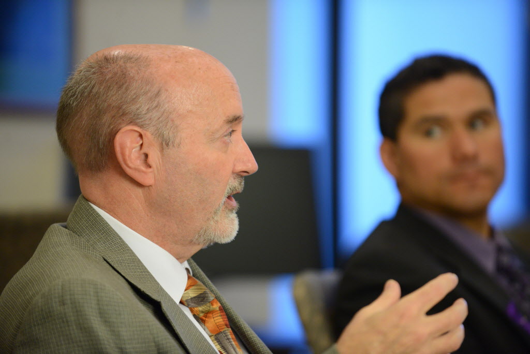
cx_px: 265
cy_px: 177
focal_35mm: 200
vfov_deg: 6.9
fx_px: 2946
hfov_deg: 10.3
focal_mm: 200
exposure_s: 1/160
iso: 2500
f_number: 3.5
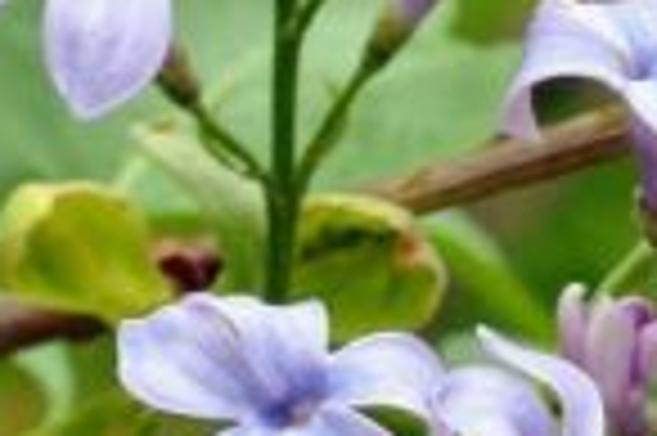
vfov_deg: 2.6
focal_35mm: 520
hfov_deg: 3.9
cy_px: 243
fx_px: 9479
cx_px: 1314
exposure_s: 1/125
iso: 140
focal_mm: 27.6
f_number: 5.6
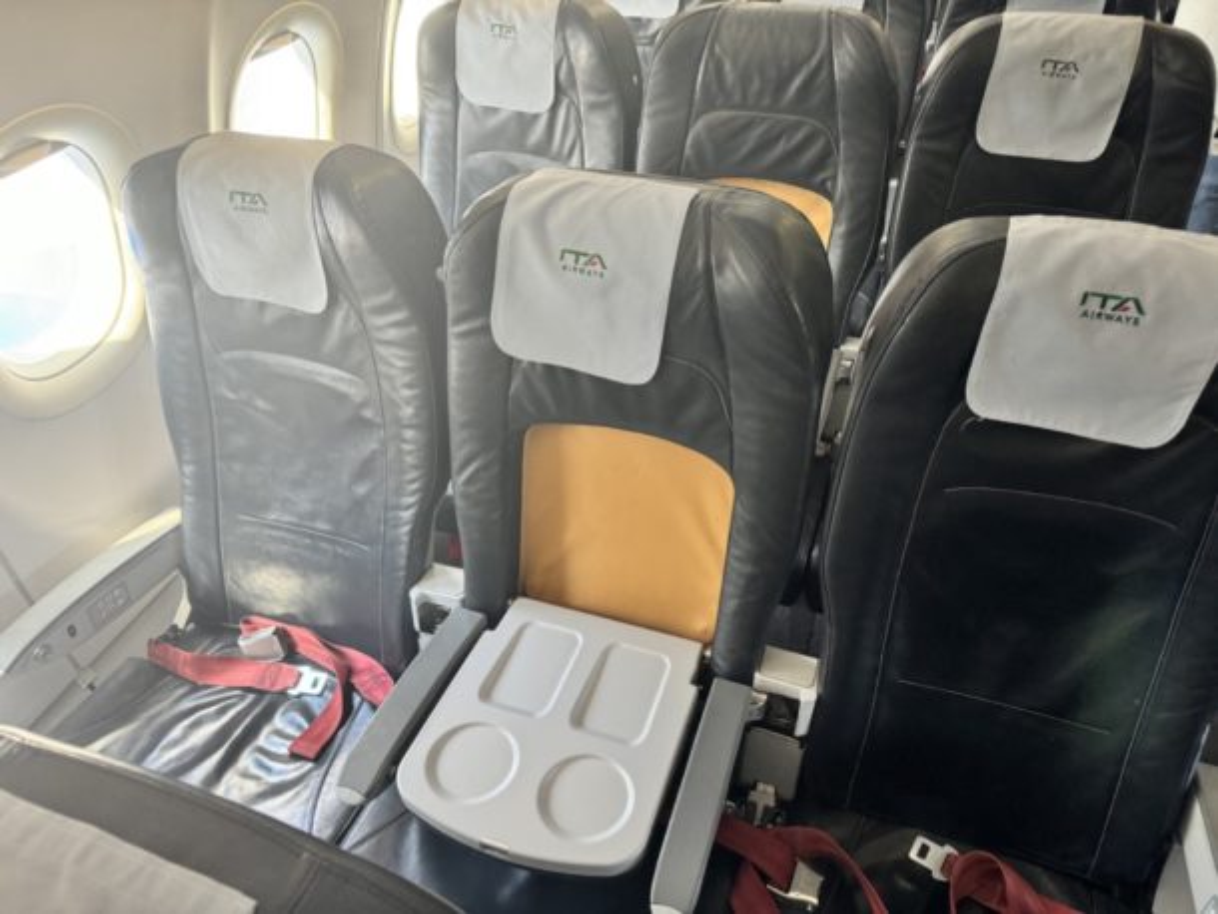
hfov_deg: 71.6
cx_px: 609
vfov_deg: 56.8
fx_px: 845
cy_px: 457
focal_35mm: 24
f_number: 1.78
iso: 200
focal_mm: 6.76
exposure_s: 1/89
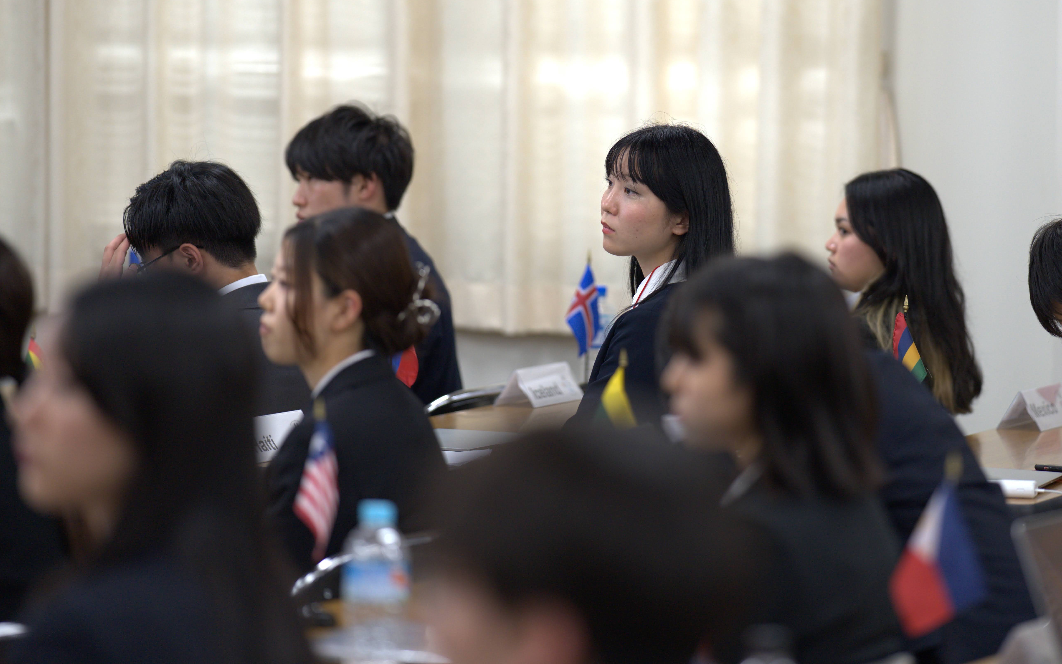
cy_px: 188
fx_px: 5441
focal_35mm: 188
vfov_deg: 7.0
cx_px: 664
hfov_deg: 11.1
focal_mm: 135
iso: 200
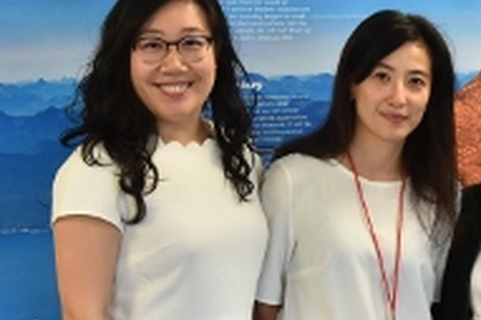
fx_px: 1682
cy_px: 219
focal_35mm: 126
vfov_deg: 10.8
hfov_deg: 15.7
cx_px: 564
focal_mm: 48
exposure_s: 1/100
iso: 2000
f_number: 6.3
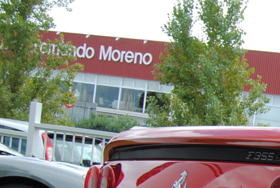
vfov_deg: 10.8
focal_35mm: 122
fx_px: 951
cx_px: 508
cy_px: 305
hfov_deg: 14.6
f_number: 6.3
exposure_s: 1/160
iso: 100
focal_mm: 22
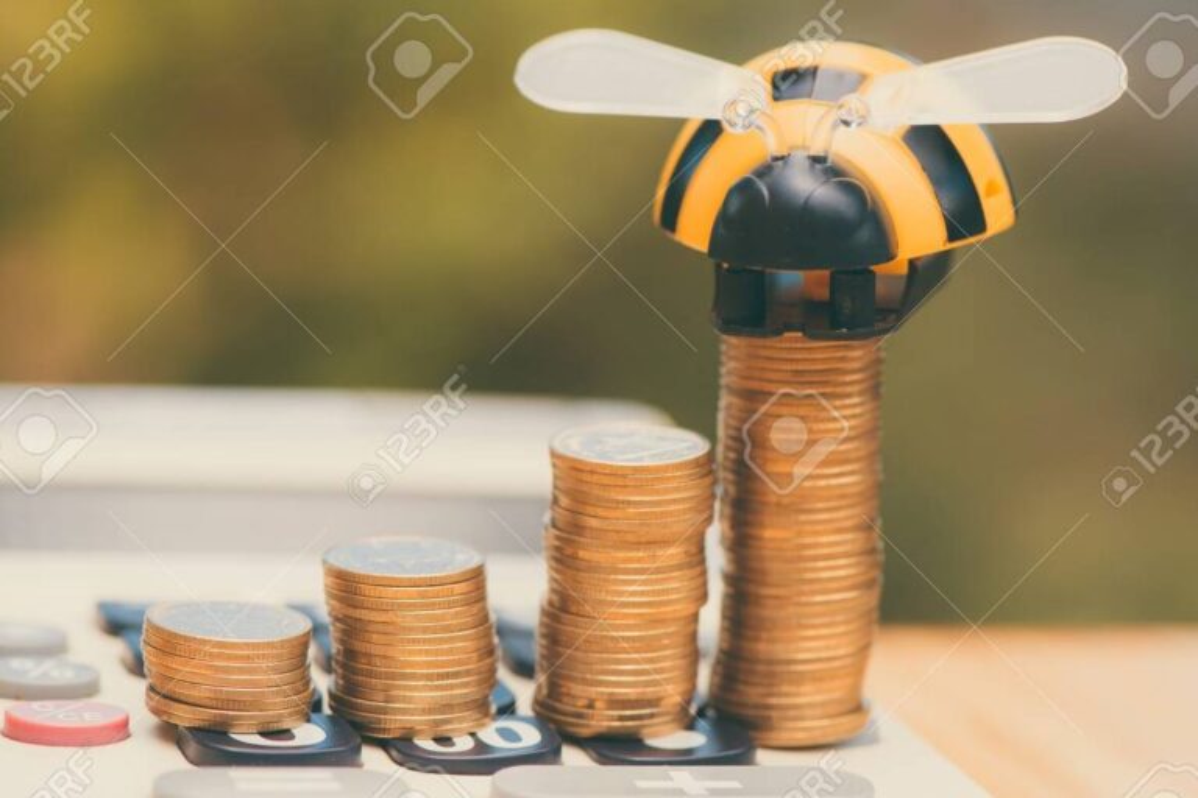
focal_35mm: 105
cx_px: 599
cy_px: 399
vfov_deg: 13.0
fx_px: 3494
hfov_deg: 19.5
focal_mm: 105
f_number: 5.6
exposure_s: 1/1000
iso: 500
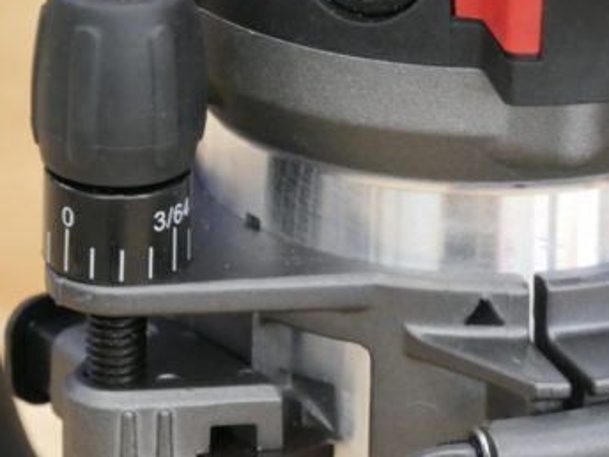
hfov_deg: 5.9
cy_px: 365
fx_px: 5894
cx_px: 396
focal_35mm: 335
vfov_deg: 4.4
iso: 3200
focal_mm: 92
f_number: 5.4
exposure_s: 1/60
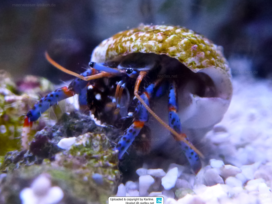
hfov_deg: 58.4
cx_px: 136
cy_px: 102
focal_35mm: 31
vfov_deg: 45.4
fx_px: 244
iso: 400
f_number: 3.5
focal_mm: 5.4
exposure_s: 1/60
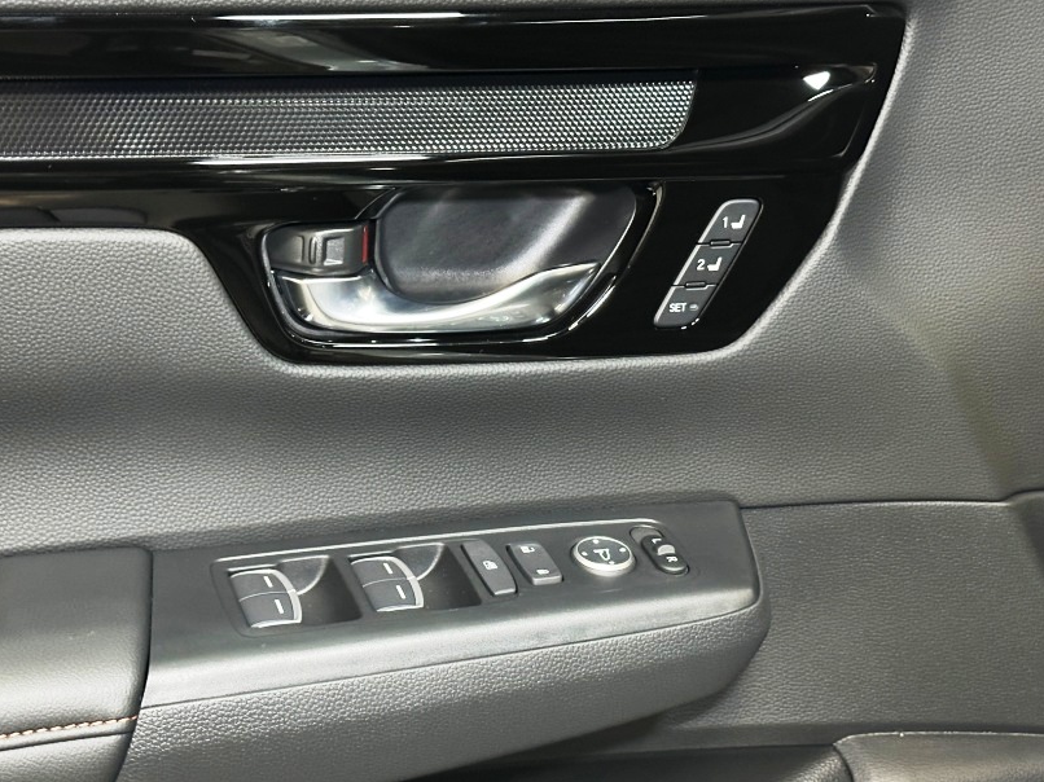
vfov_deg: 24.0
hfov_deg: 31.6
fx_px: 1839
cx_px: 448
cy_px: 432
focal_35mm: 61
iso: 640
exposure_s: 1/24
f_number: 1.78
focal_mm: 6.86
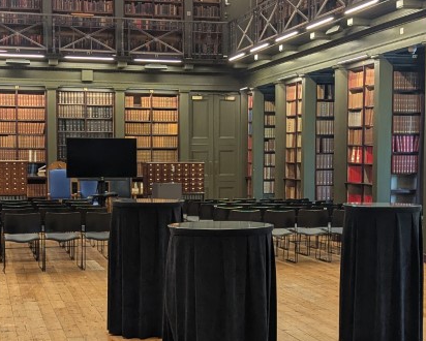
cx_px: 209
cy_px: 215
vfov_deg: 22.4
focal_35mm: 68
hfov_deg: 27.9
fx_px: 858
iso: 366
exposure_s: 1/134
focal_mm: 6.81
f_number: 1.85
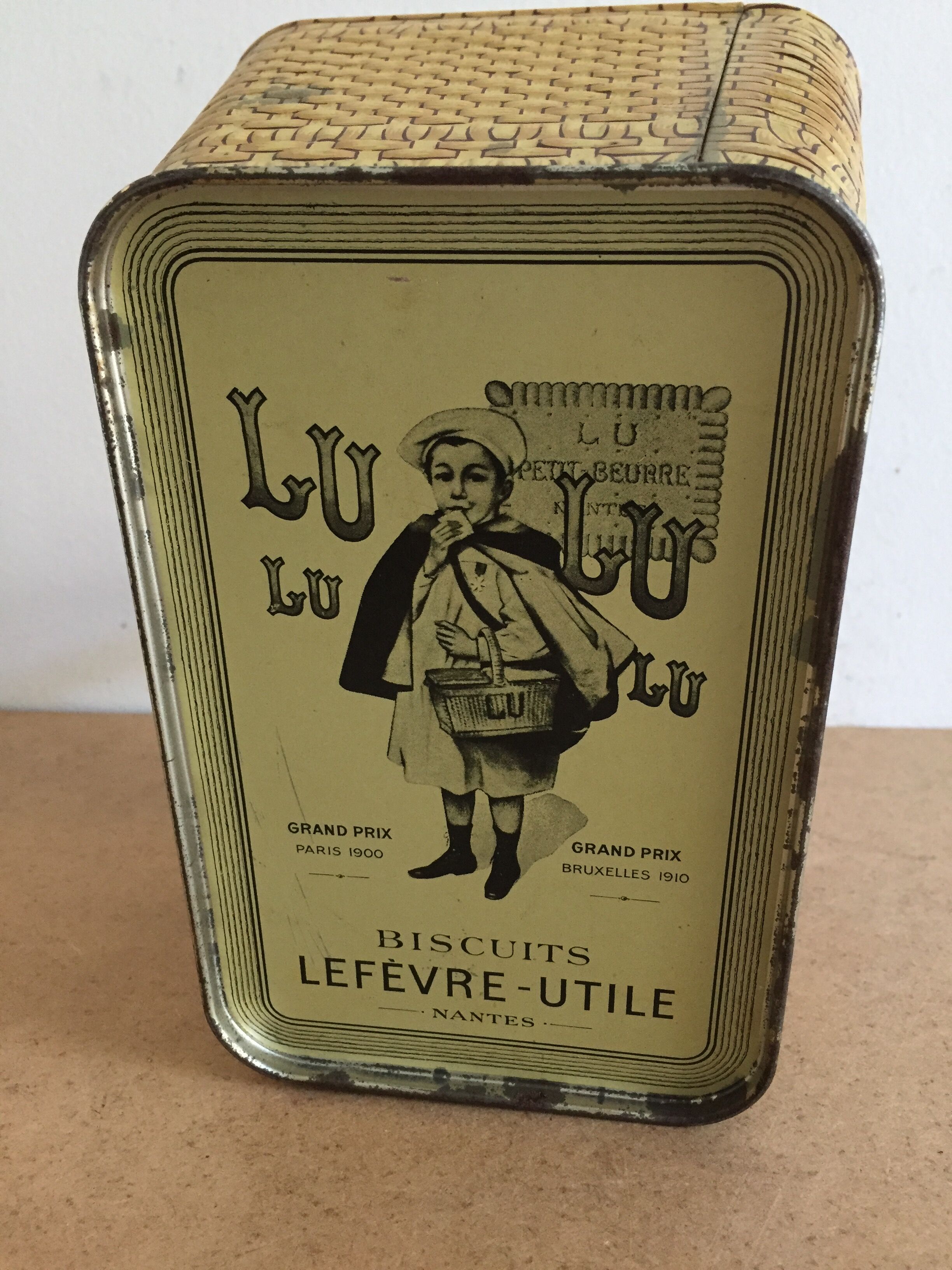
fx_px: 1063
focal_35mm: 29
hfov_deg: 48.2
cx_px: 476
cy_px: 635
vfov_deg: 61.7
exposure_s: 1/33
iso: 250
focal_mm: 4.15
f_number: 2.2
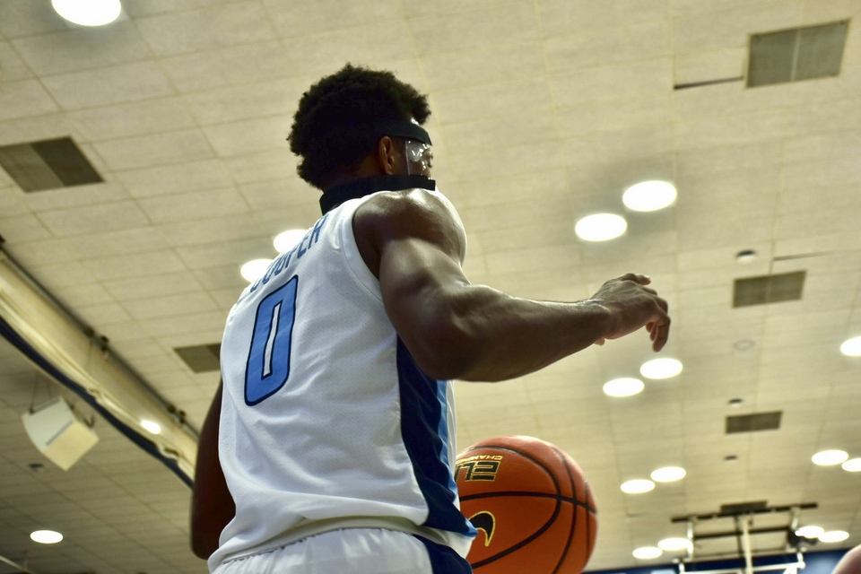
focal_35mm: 52
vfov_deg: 25.8
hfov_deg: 37.9
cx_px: 430
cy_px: 287
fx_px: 1256
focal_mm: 35
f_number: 5.6
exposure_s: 1/60
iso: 180
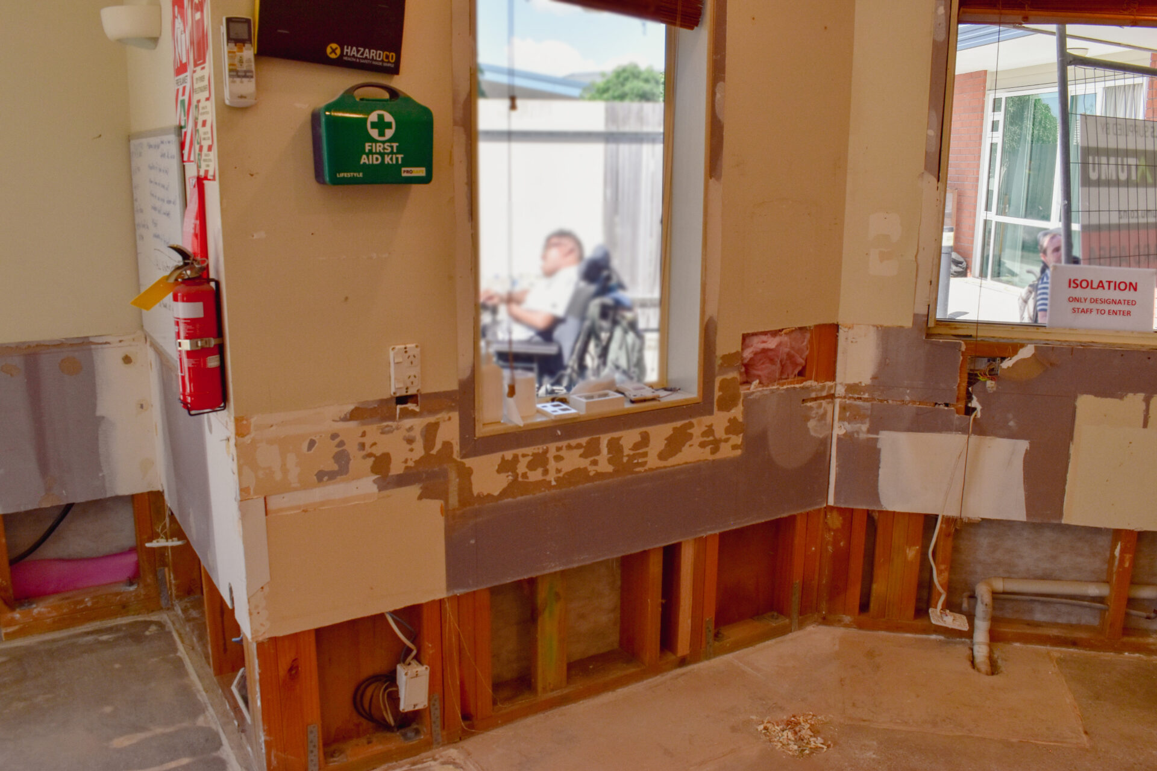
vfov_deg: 43.6
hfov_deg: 61.9
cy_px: 386
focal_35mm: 30
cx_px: 578
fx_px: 964
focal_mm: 20
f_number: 9
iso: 400
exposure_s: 1/160
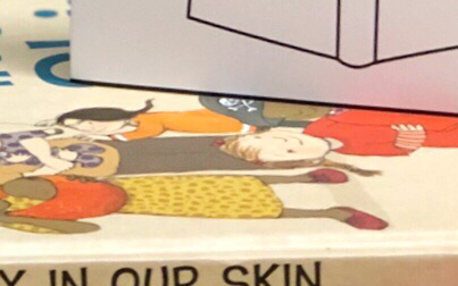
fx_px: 3096
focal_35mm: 248
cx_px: 49
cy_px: -174
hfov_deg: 8.4
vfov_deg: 5.2
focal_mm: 6.6
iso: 100
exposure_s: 1/30
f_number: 2.8
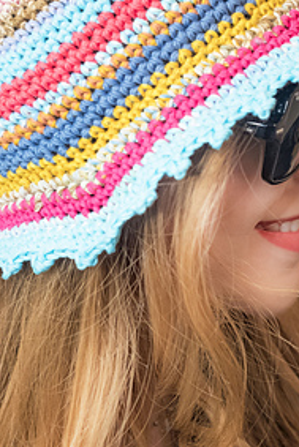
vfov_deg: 24.4
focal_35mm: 83
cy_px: 183
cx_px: 162
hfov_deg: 16.5
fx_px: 1033
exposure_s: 1/105
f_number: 3.6
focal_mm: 31.5
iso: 1600
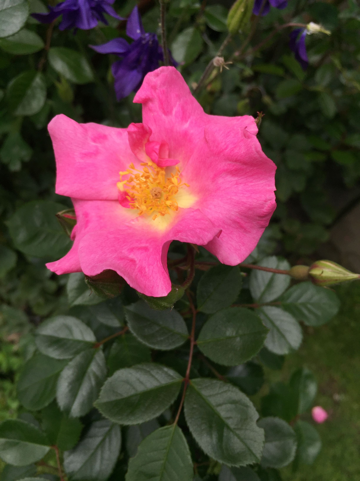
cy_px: 240
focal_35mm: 29
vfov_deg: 61.7
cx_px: 180
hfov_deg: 48.2
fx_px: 402
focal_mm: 4.15
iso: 32
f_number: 2.2
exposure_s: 1/1980
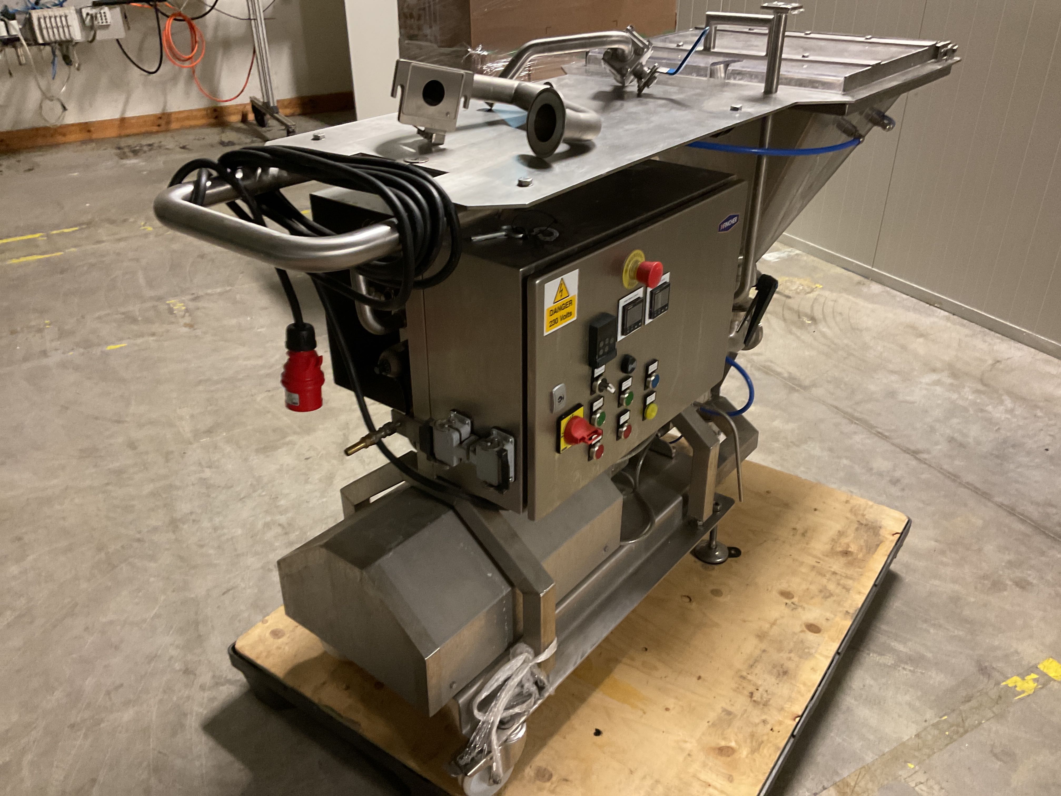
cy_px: 398
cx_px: 530
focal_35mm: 29
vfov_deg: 48.2
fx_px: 889
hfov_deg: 61.7
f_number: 1.8
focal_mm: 3
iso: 320
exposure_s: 1/33
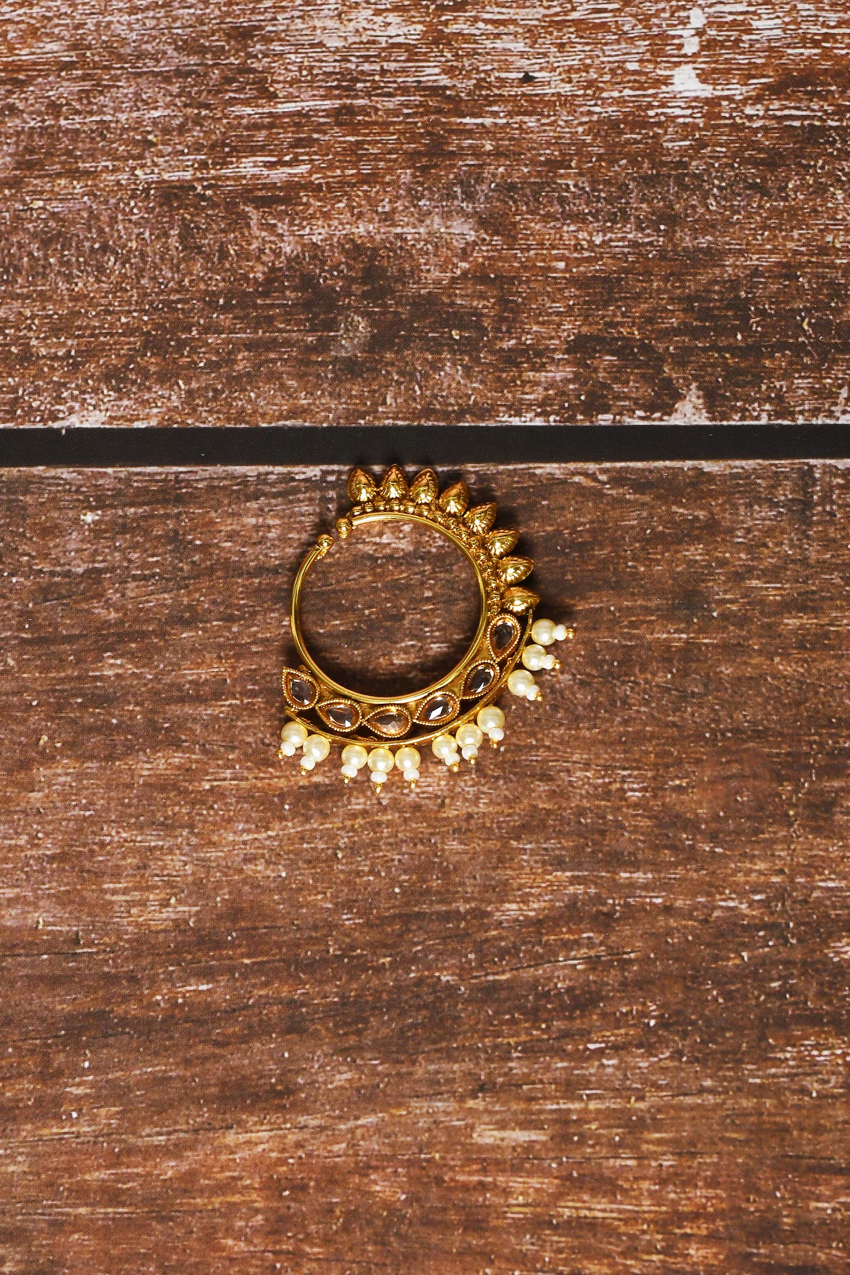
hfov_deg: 27.0
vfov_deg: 39.6
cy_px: 638
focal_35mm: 50
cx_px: 425
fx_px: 1771
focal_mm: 50
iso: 320
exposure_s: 1/160
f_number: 11
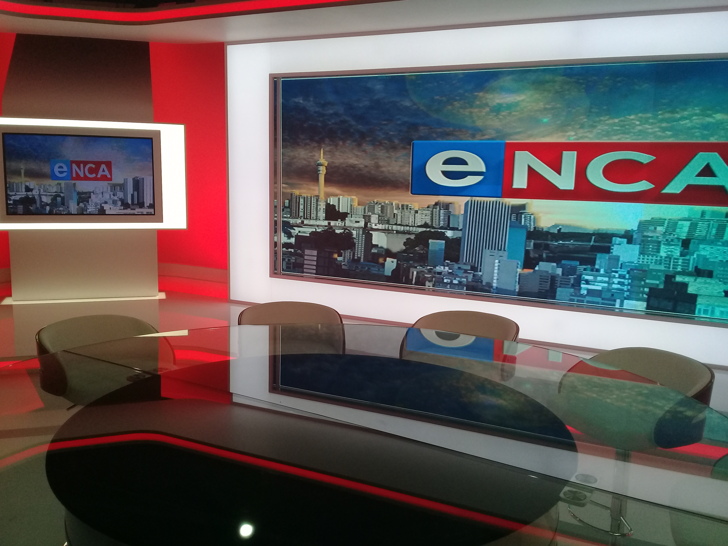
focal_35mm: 31
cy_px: 273
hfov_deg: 58.4
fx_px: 652
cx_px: 364
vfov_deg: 45.4
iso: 80
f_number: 2.2
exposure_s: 1/100
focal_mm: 3.3
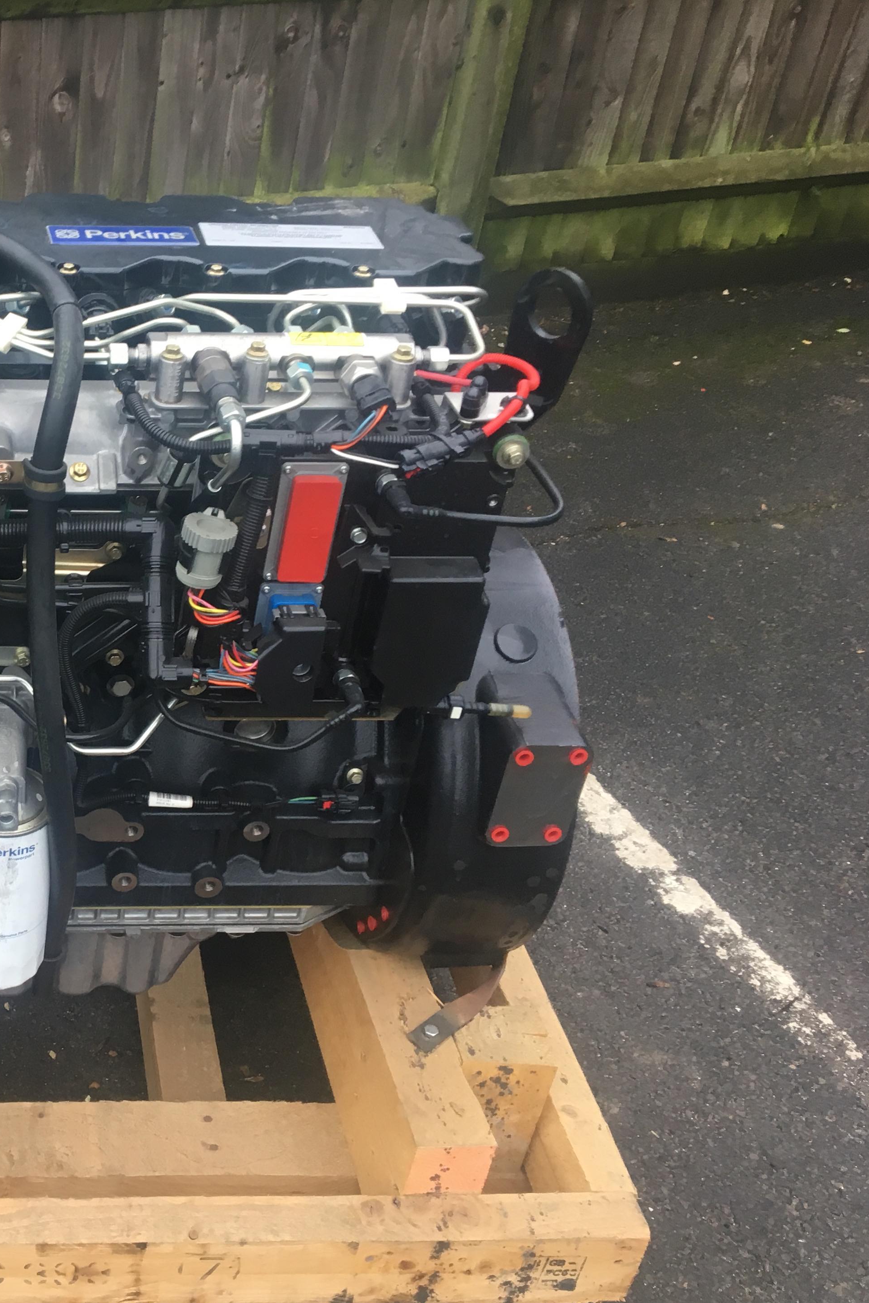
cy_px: 672
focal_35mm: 42
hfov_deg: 29.6
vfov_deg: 46.4
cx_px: -20
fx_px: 1521
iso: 32
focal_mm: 4.15
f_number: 2.2
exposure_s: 1/33
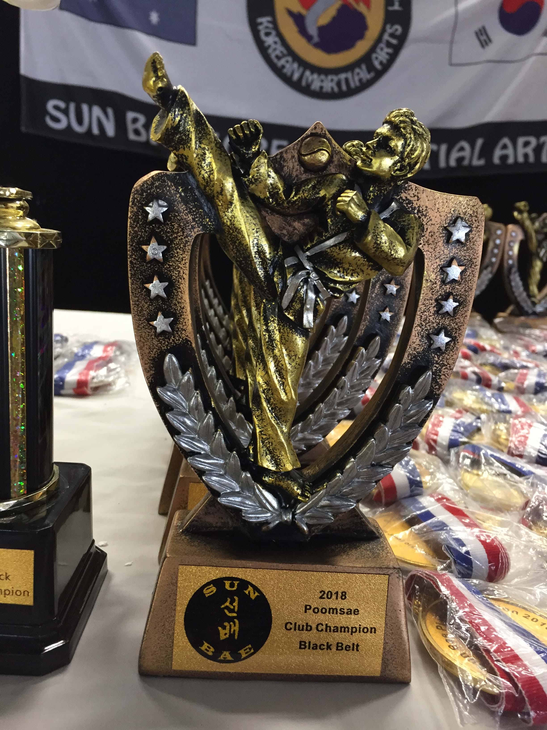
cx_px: 274
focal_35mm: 29
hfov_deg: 48.2
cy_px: 365
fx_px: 611
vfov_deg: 61.7
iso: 160
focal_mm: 4.15
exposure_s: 1/33
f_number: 2.2
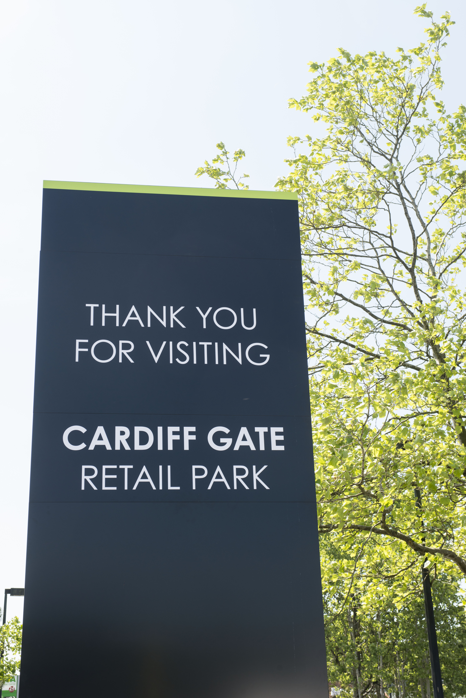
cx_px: 233
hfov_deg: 27.0
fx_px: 970
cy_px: 349
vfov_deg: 39.6
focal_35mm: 50
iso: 200
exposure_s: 1/160
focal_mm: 50
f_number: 10
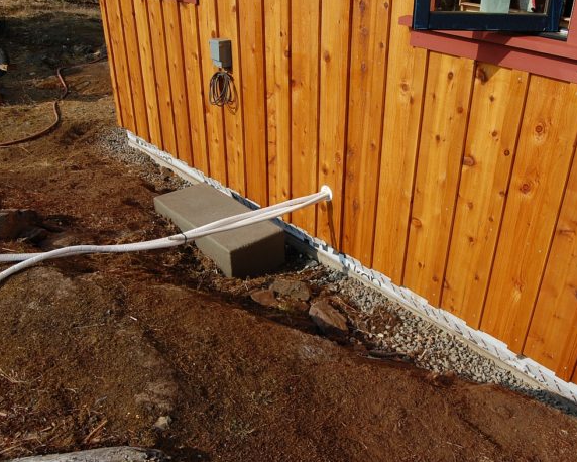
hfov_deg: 56.9
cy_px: 230
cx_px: 331
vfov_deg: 47.1
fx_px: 530
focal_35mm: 31
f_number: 9
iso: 200
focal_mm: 18
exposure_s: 1/320
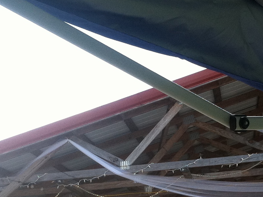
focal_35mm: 114
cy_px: 229
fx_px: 865
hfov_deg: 17.3
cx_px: 166
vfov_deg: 12.7
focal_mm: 3.85
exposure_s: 1/336
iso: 80
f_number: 2.8
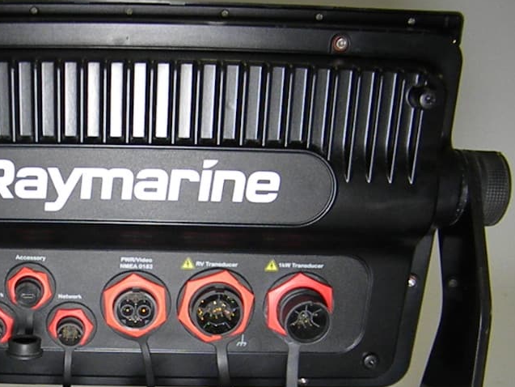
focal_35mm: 45
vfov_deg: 31.7
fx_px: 670
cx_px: 133
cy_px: 280
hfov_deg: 40.9
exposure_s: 1/224
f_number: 3.5
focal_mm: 5
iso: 720
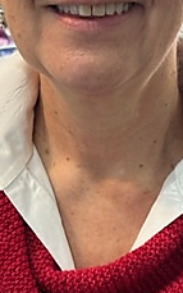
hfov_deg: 16.9
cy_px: 194
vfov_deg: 26.7
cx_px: 119
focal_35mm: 77
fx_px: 615
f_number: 1.5
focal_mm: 5.7
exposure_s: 1/60
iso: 160
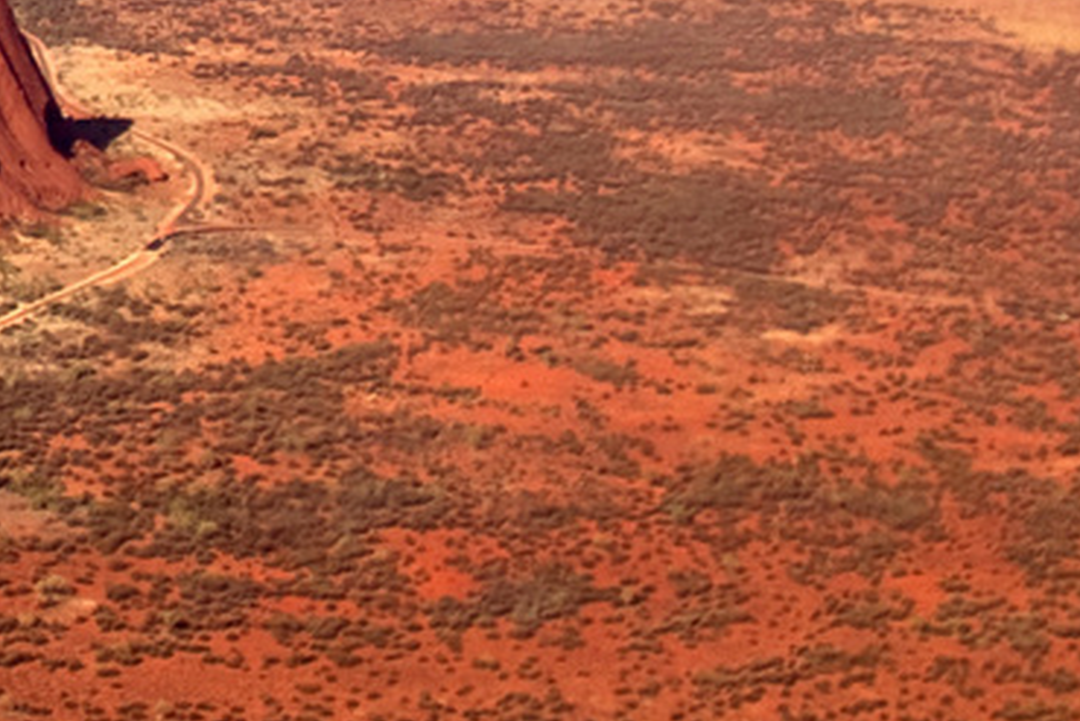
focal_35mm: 131
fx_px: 3931
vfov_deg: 10.1
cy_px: -391
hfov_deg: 13.7
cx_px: -941
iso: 100
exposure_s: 1/180
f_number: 6.7
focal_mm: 18
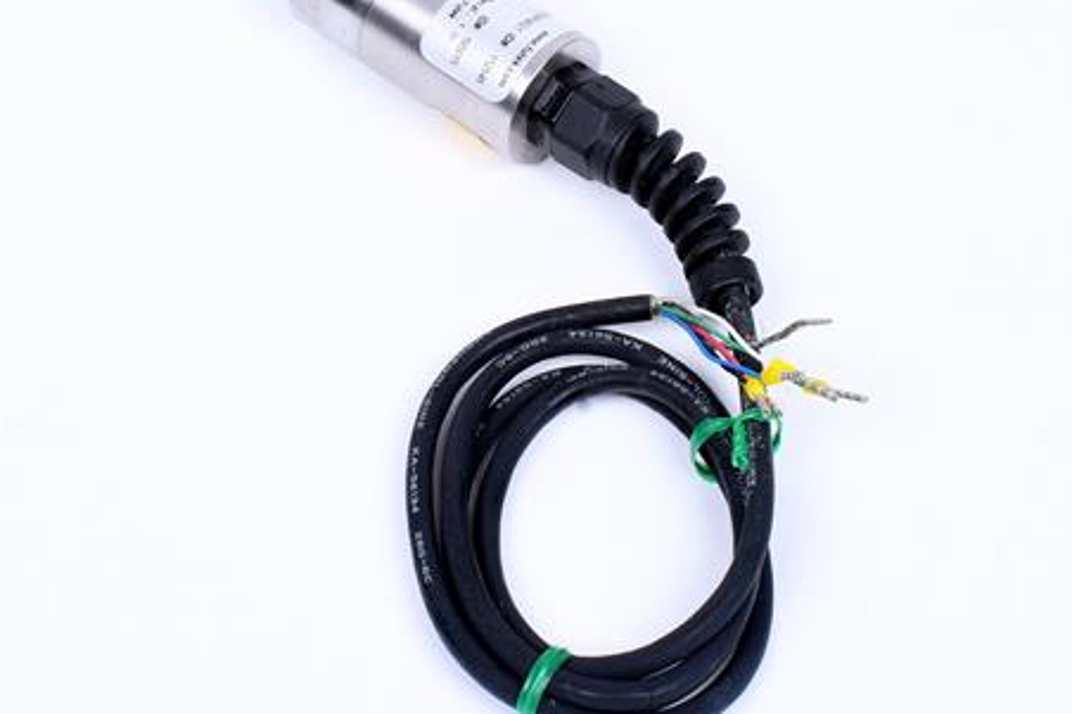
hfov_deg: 29.3
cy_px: 332
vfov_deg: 19.7
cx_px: 527
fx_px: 2054
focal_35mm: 69
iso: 200
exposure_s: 1/200
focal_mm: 35
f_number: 14
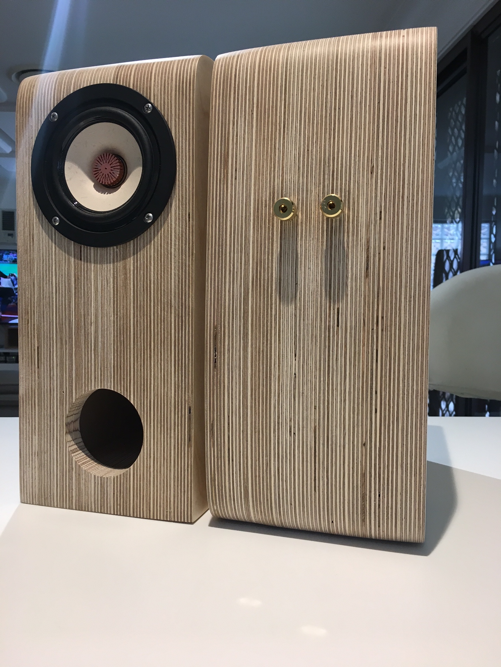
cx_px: 250
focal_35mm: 29
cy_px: 334
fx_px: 560
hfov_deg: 48.2
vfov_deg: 61.7
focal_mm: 4.15
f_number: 2.2
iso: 40
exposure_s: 1/33
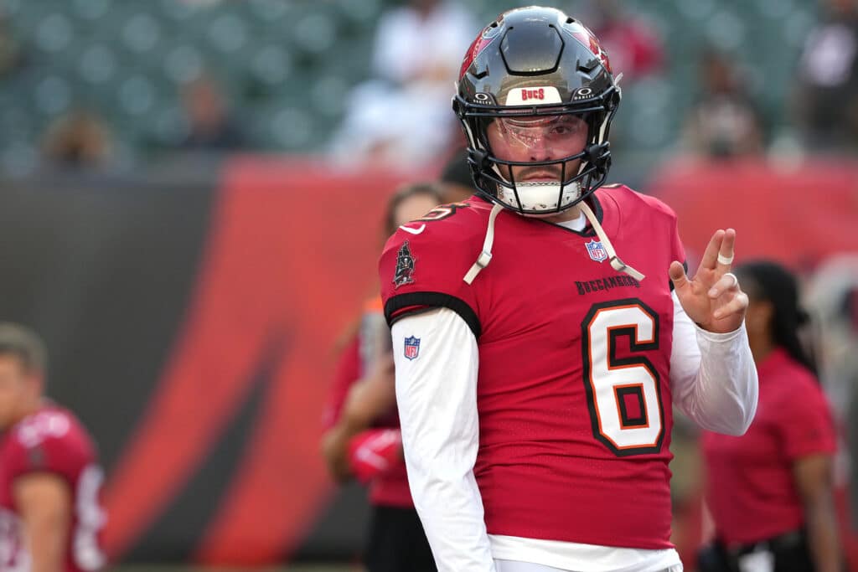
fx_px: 10726
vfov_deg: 3.1
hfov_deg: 4.6
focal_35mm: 450
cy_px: 286
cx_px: 429
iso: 1600
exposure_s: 1/3200
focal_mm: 300
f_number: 3.5
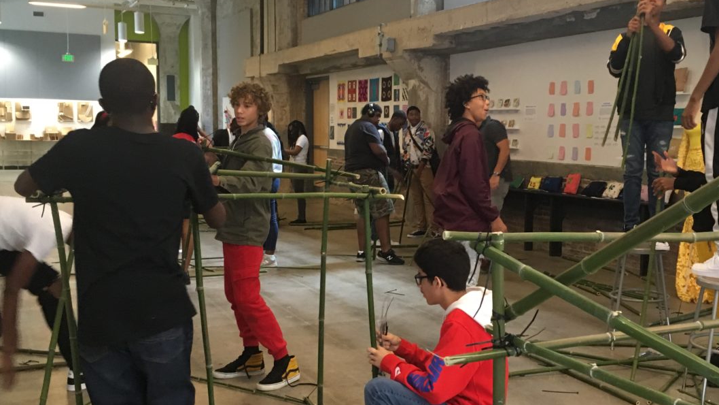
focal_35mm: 43
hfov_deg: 47.1
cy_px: 208
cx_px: 423
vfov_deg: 27.7
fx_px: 820
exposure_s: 1/24
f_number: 2.2
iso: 200
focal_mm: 4.15
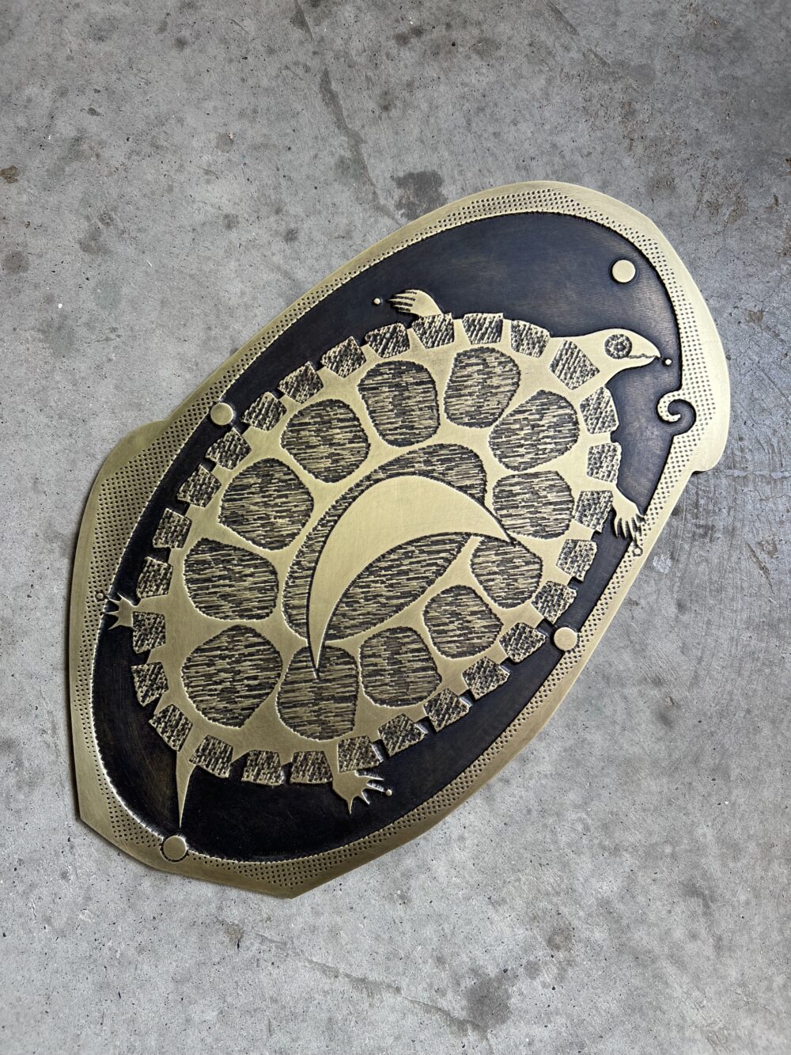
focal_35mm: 26
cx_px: 396
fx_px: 792
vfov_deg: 67.3
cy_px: 528
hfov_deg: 53.1
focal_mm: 5.7
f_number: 1.5
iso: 40
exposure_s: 1/204
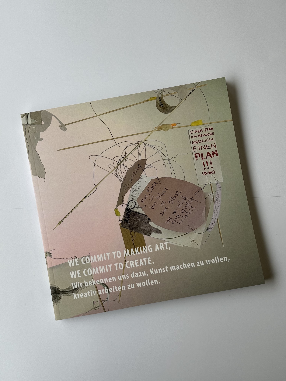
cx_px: 143
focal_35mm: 48
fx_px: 529
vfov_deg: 39.7
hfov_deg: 30.3
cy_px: 190
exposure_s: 1/522
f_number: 1.78
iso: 64
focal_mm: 6.76
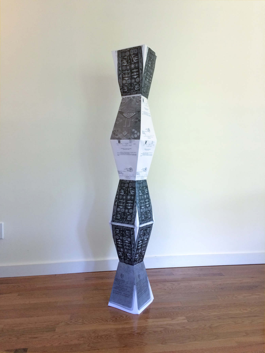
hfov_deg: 48.2
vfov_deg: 61.7
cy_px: 176
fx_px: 296
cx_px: 132
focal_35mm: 29
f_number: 2.2
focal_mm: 4.15
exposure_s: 1/30
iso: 160
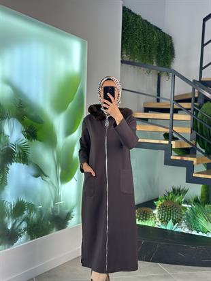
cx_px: 106
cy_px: 140
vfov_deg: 39.6
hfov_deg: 30.3
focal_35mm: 48
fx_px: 390
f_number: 1.78
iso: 80
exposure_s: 1/134
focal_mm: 6.86
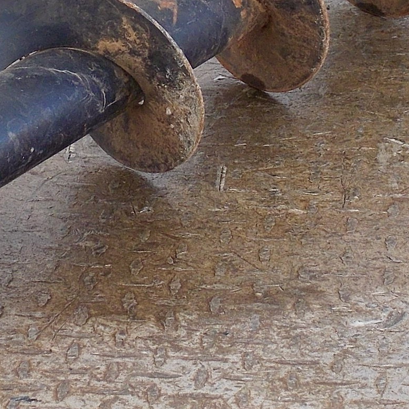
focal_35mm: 291
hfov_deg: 6.0
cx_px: 173
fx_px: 3890
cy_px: -6
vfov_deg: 6.0
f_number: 6
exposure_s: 1/60
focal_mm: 20.1
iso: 140
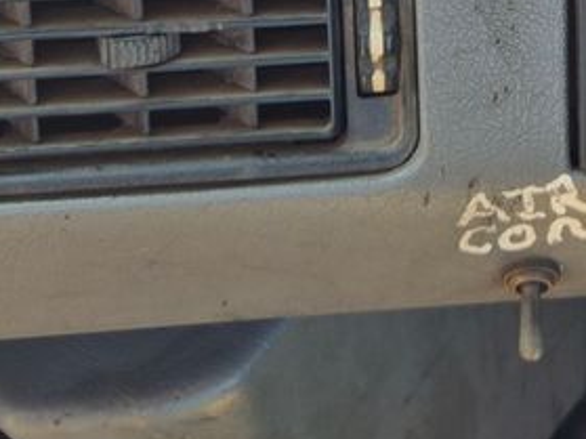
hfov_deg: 19.1
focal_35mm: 99
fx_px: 1675
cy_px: -218
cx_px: 620
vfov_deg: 14.0
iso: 25
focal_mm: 5.4
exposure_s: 1/181
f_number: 1.8
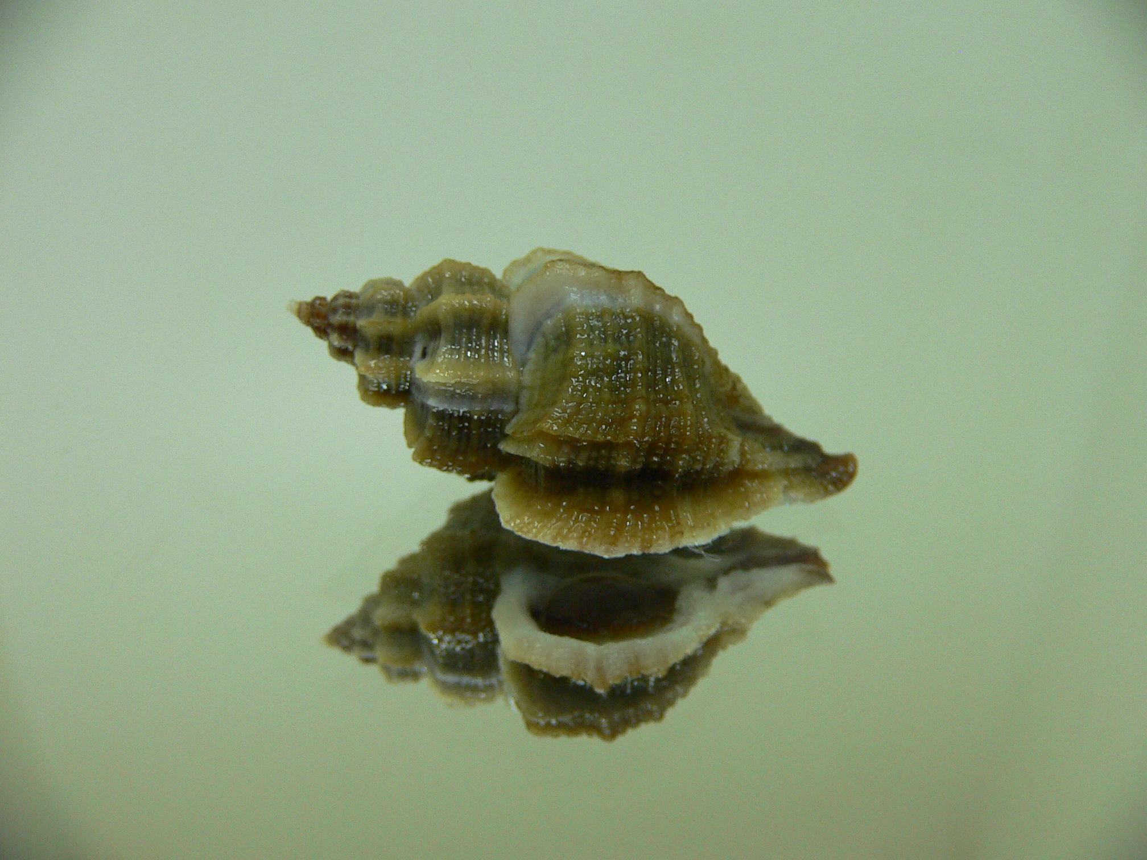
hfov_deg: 52.6
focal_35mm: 35
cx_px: 574
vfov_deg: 40.7
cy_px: 430
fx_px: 1160
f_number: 2.8
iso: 150
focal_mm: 4.6
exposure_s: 1/60
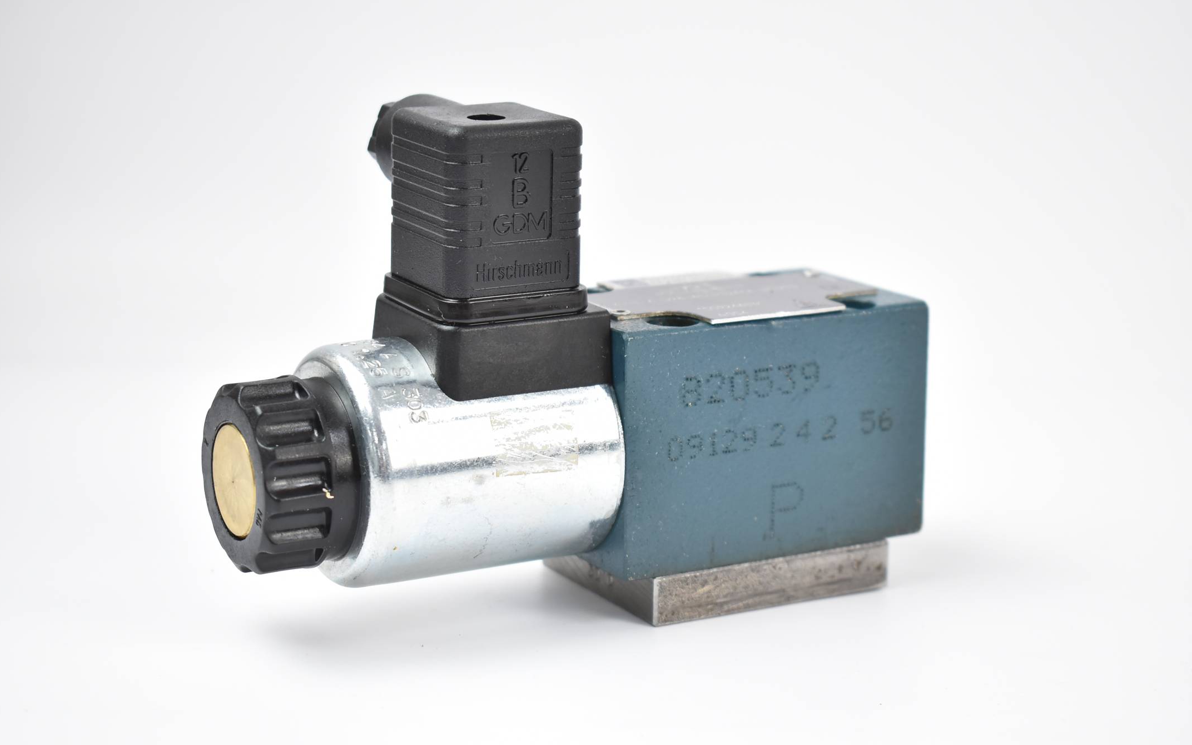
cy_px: 355
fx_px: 2404
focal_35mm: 74
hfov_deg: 27.8
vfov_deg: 17.6
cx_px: 593
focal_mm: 48
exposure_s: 1/80
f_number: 5.3
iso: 500
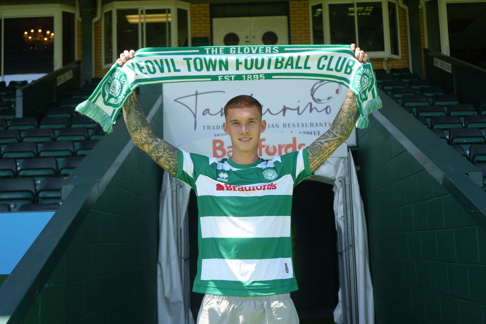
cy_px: 162
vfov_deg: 28.1
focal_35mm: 48
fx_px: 648
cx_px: 243
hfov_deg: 41.1
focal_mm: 48
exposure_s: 1/250
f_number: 4.5
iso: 100
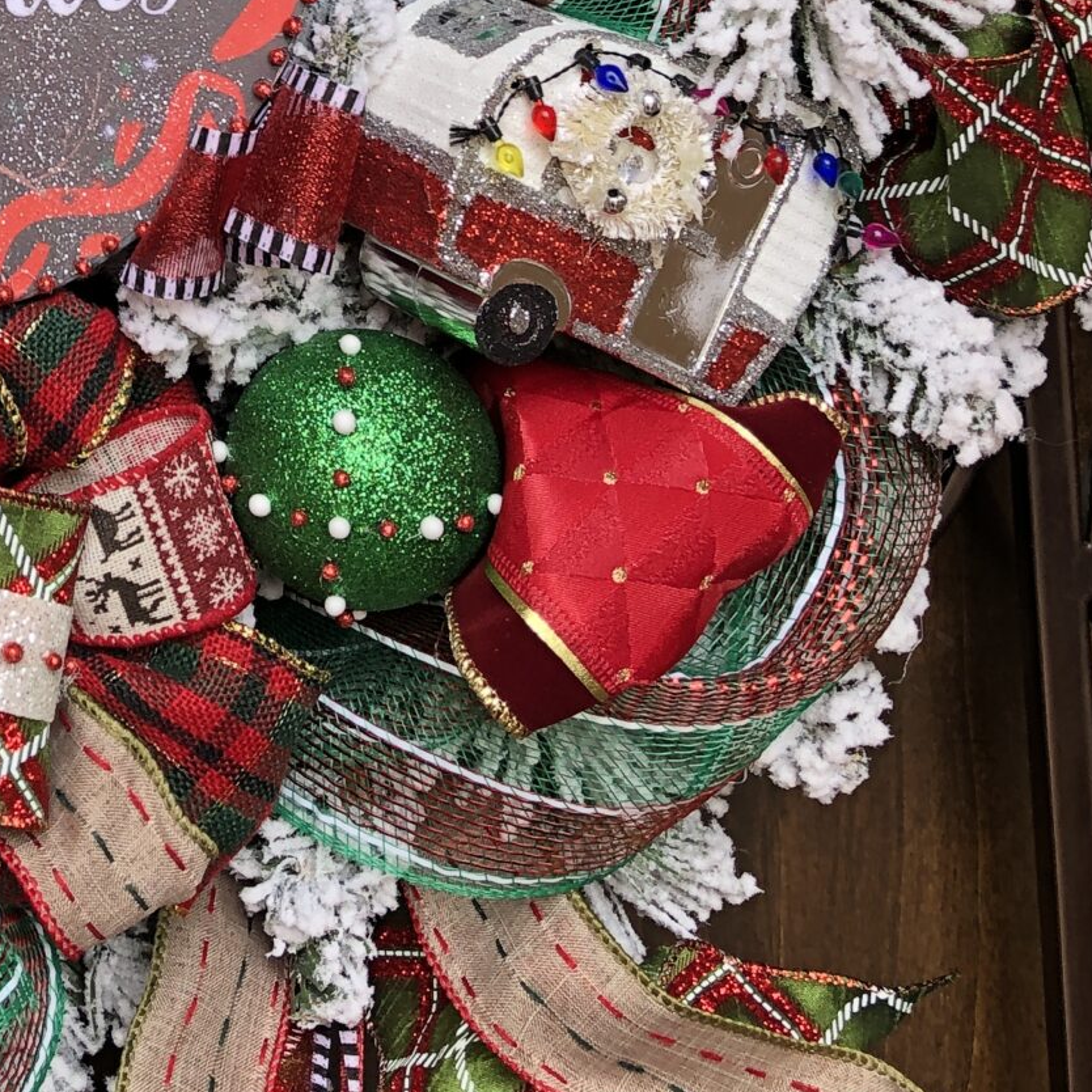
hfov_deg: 21.5
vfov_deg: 21.2
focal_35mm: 76
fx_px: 2712
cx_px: -137
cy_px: -219
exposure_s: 1/120
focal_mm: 4
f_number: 1.8
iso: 50
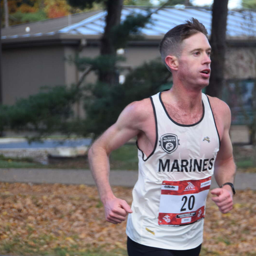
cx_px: 168
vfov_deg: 8.7
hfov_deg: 8.7
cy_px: 128
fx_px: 1687
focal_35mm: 202
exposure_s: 1/500
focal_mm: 105
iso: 800
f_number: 5.3
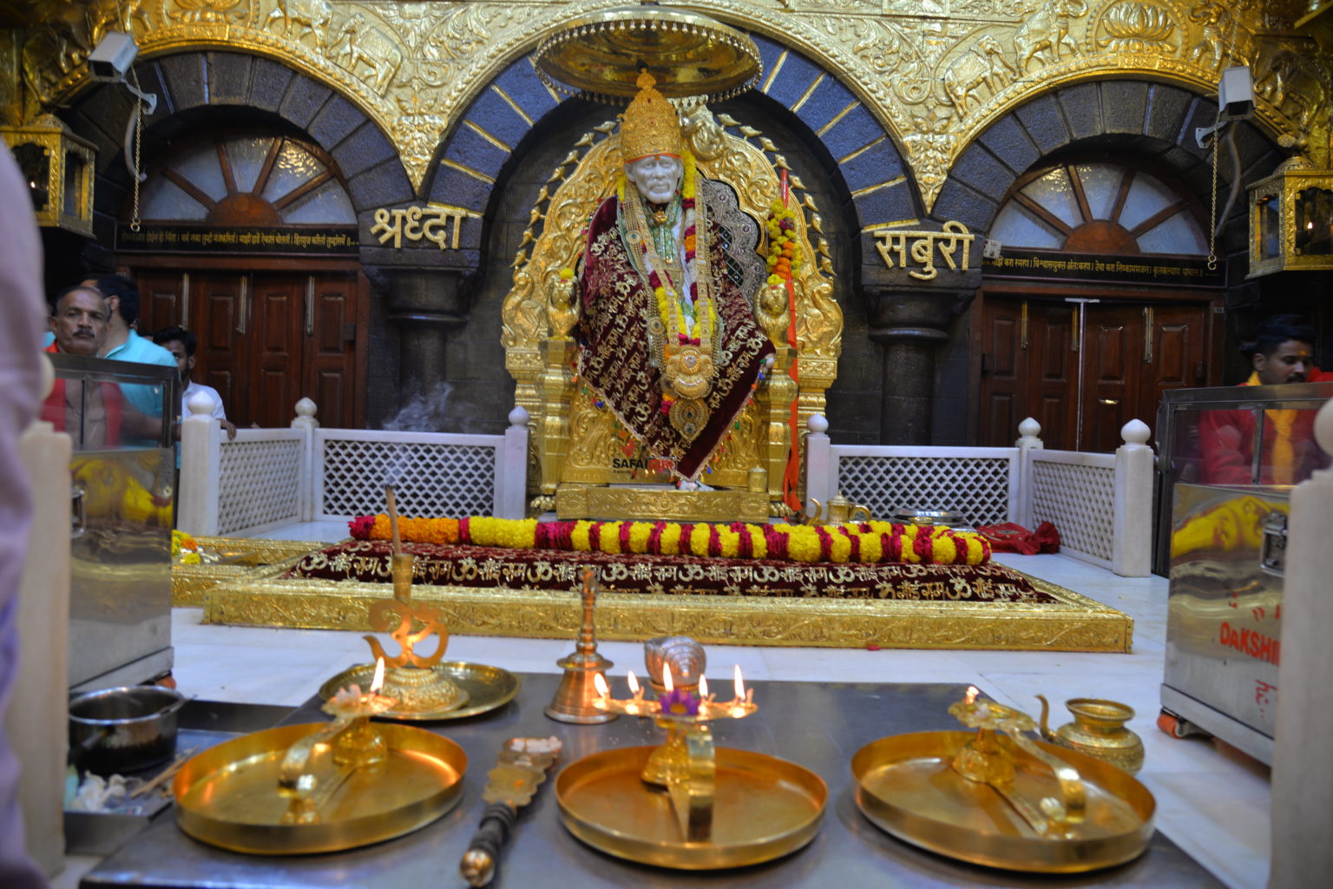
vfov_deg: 53.1
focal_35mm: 24
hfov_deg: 73.7
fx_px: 889
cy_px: 444
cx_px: 666
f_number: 4
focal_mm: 24
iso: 200
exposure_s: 1/30
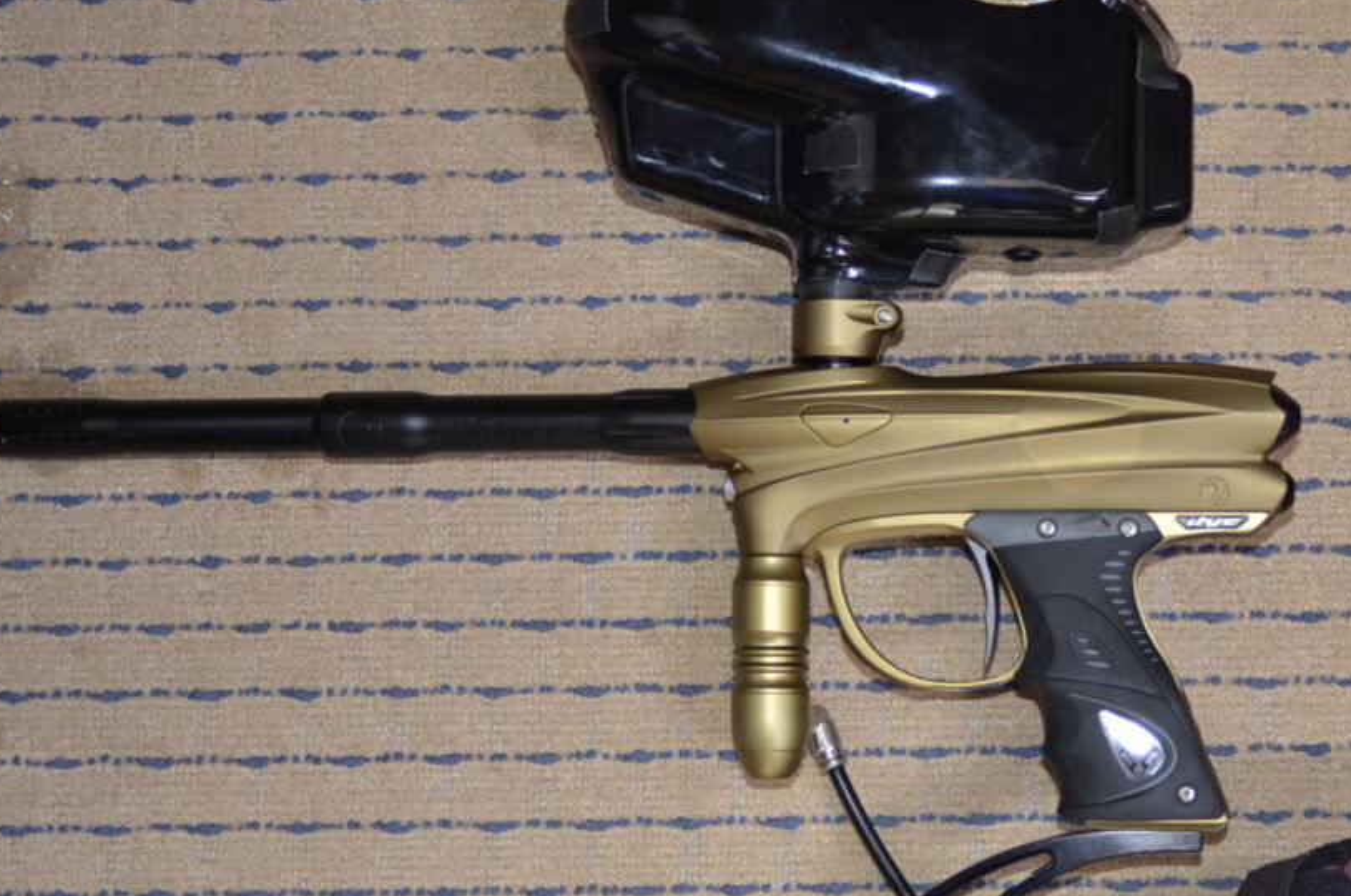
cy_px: 519
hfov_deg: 32.1
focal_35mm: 62
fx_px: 2323
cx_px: 919
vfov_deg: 21.8
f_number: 3.3
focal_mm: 28
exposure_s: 1/60
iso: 800
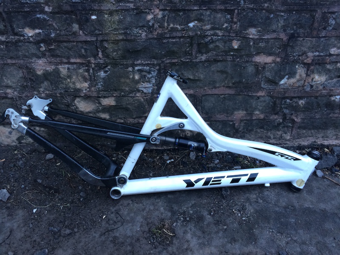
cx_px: 170
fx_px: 285
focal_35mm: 29
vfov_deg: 48.2
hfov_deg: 61.7
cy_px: 128
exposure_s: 1/30
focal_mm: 4.15
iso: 100
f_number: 2.2
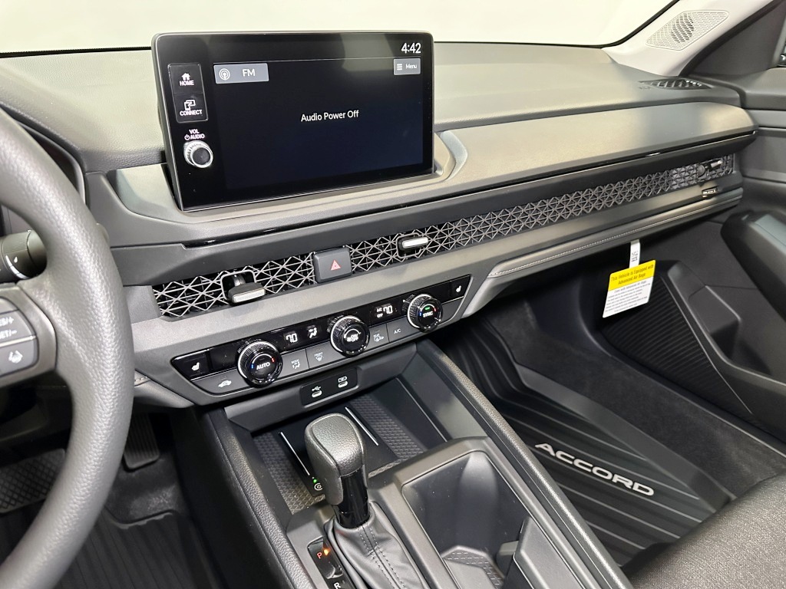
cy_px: 294
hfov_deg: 71.6
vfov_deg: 56.8
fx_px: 545
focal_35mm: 24
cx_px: 393
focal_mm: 6.86
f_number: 1.78
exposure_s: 1/30
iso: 800
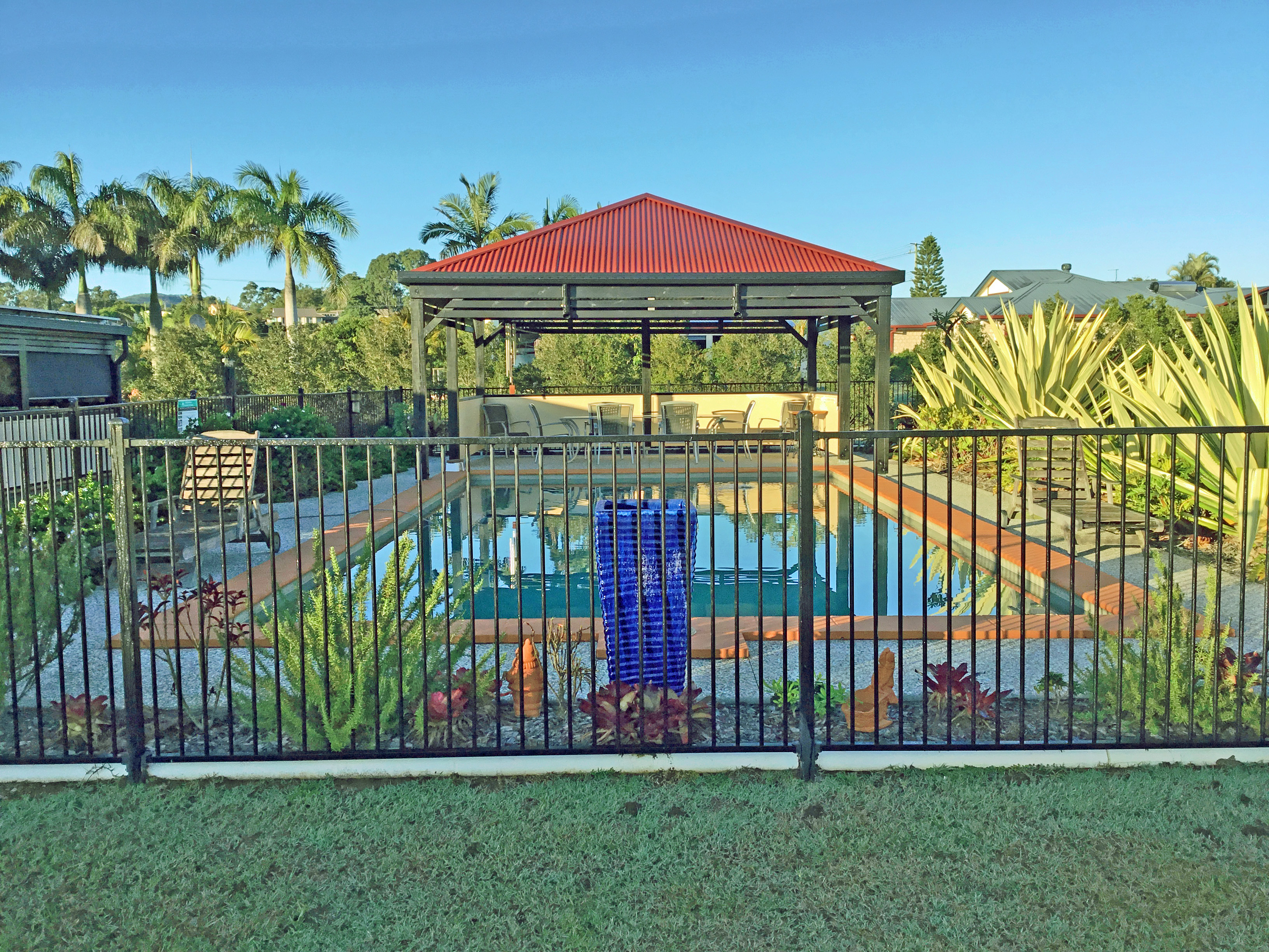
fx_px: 1136
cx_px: 634
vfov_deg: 45.4
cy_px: 476
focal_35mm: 31
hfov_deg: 58.4
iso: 25
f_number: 2.4
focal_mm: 3.3
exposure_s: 1/599
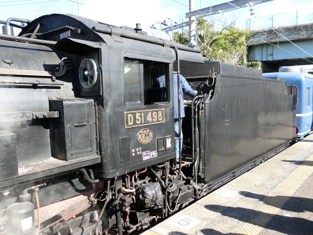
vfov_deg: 48.2
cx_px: 156
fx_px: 262
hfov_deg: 61.7
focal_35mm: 29
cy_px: 118
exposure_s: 1/160
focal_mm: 5.2
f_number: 3.7
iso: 80
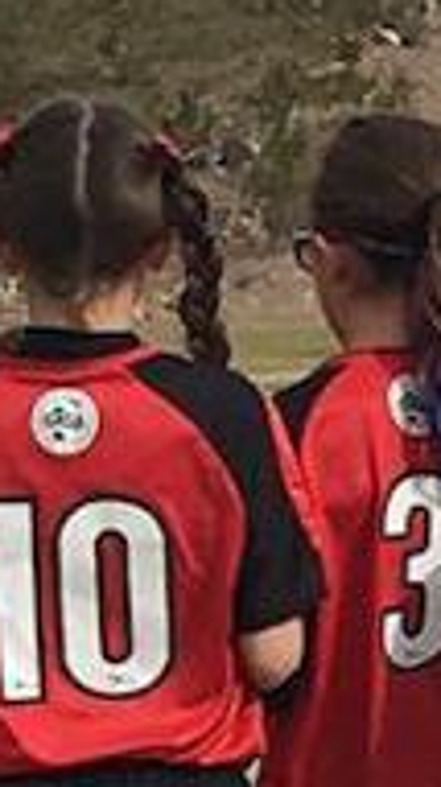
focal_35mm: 91
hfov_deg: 13.2
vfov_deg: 22.4
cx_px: 107
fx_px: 1898
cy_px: 814
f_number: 2.2
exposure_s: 1/1876
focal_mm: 4.15
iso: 25
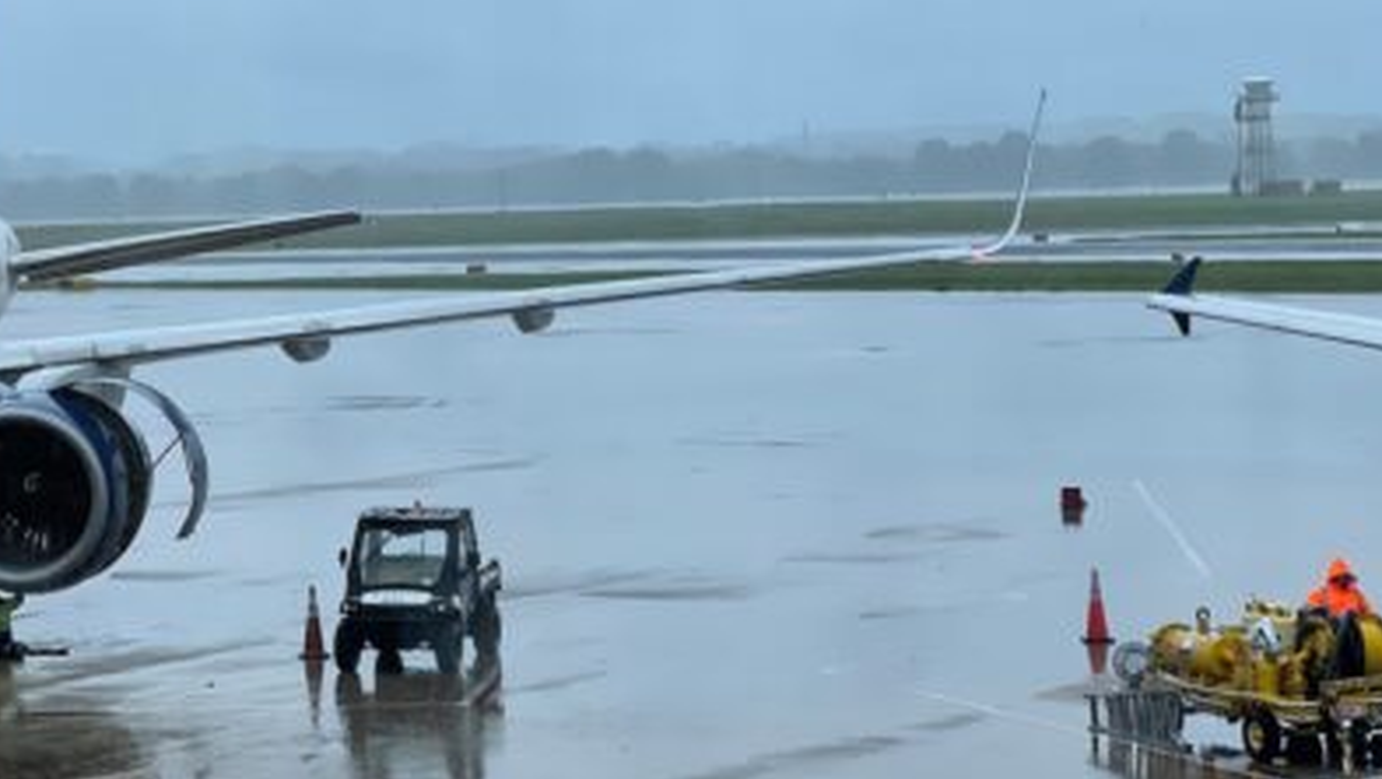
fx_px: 3959
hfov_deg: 19.7
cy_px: 186
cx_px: 470
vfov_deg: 11.2
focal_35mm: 108
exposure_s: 1/419
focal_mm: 7.5
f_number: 2.2
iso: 20
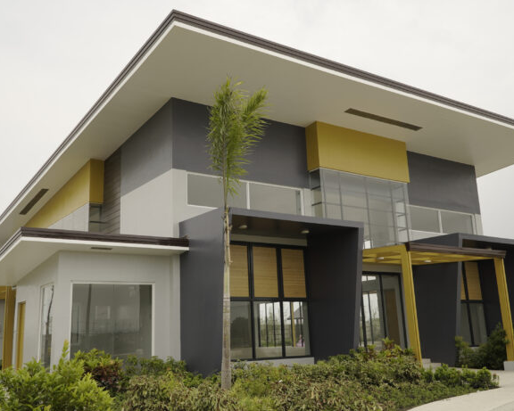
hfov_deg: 52.8
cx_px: 245
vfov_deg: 43.4
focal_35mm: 34
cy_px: 206
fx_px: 517
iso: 100
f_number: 5.6
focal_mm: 20
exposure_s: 1/320
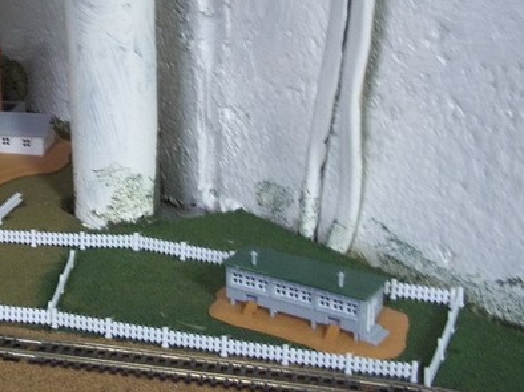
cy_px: 107
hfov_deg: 25.7
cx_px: 35
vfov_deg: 20.0
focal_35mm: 73
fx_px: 1104
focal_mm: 6.5
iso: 168
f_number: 3.1
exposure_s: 1/8
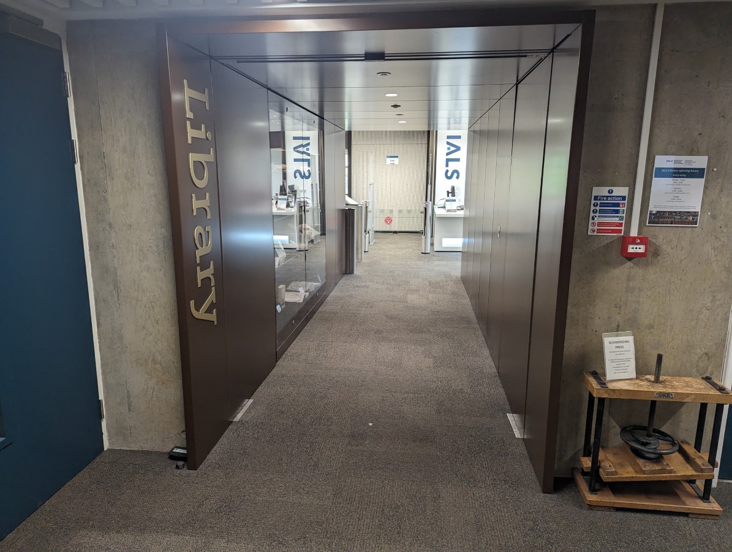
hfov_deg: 71.5
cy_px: 276
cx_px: 366
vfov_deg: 56.9
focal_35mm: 24
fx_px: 508
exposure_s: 1/100
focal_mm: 6.81
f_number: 1.85
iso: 202
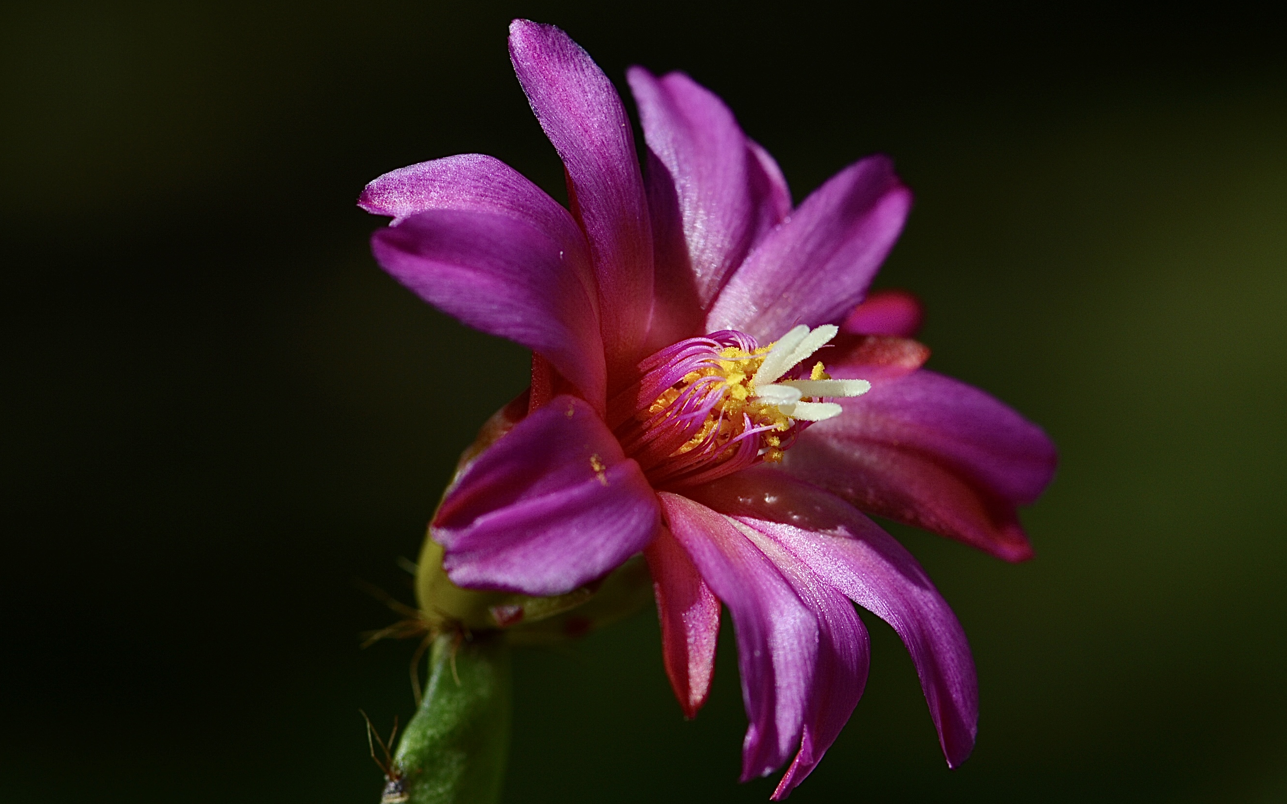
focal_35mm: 183
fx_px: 6404
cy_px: 413
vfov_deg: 7.2
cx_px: 722
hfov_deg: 11.5
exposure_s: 1/640
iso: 100
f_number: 11
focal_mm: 105
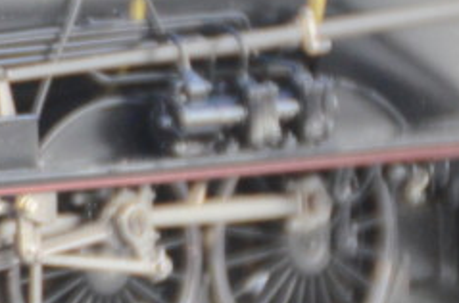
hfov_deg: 1.6
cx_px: -350
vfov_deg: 1.1
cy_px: 132
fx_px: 16366
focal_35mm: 1287
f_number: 5.6
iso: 1600
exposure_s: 1/320
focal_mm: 200
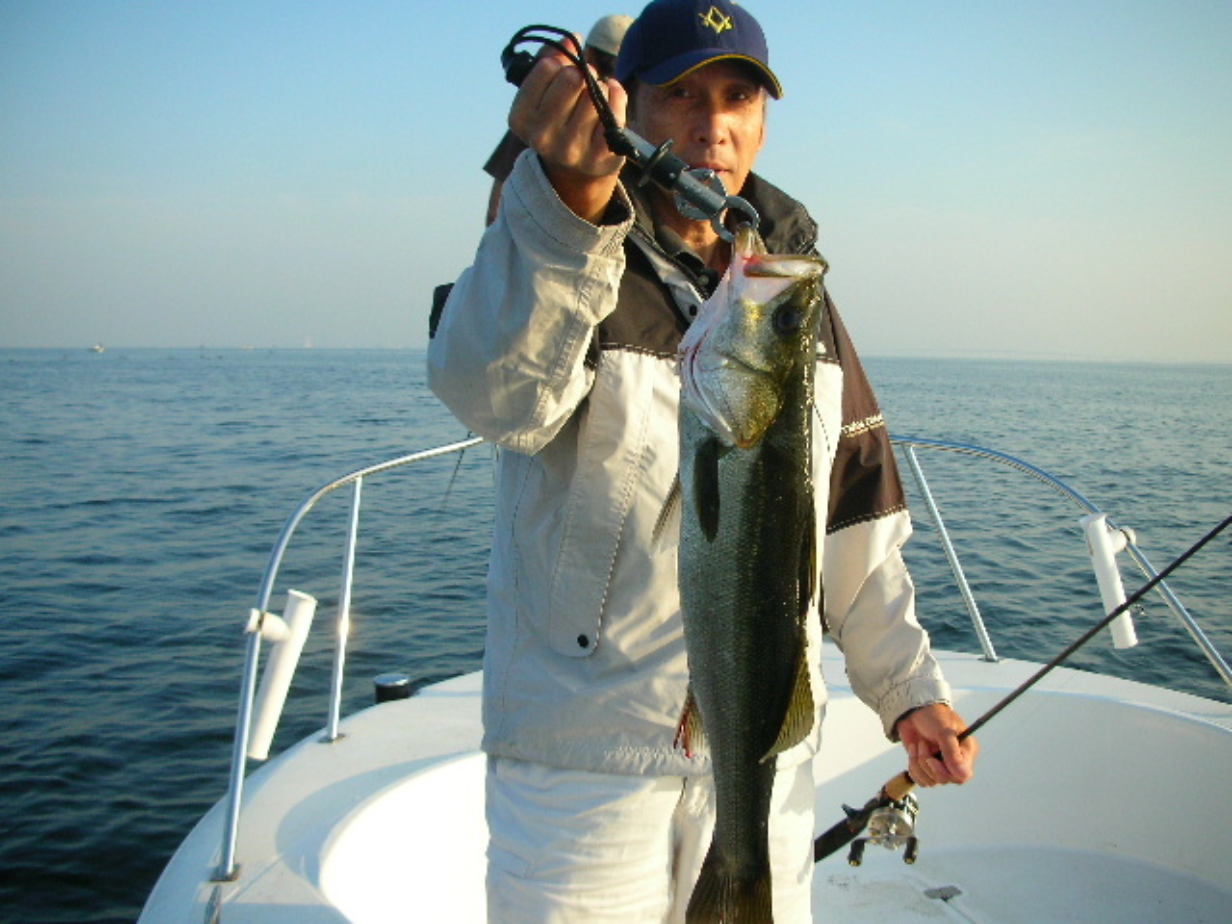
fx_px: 1246
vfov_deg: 40.7
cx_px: 616
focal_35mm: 35
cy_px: 462
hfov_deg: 52.6
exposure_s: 1/79.8
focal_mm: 5.8
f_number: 8.5
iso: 50
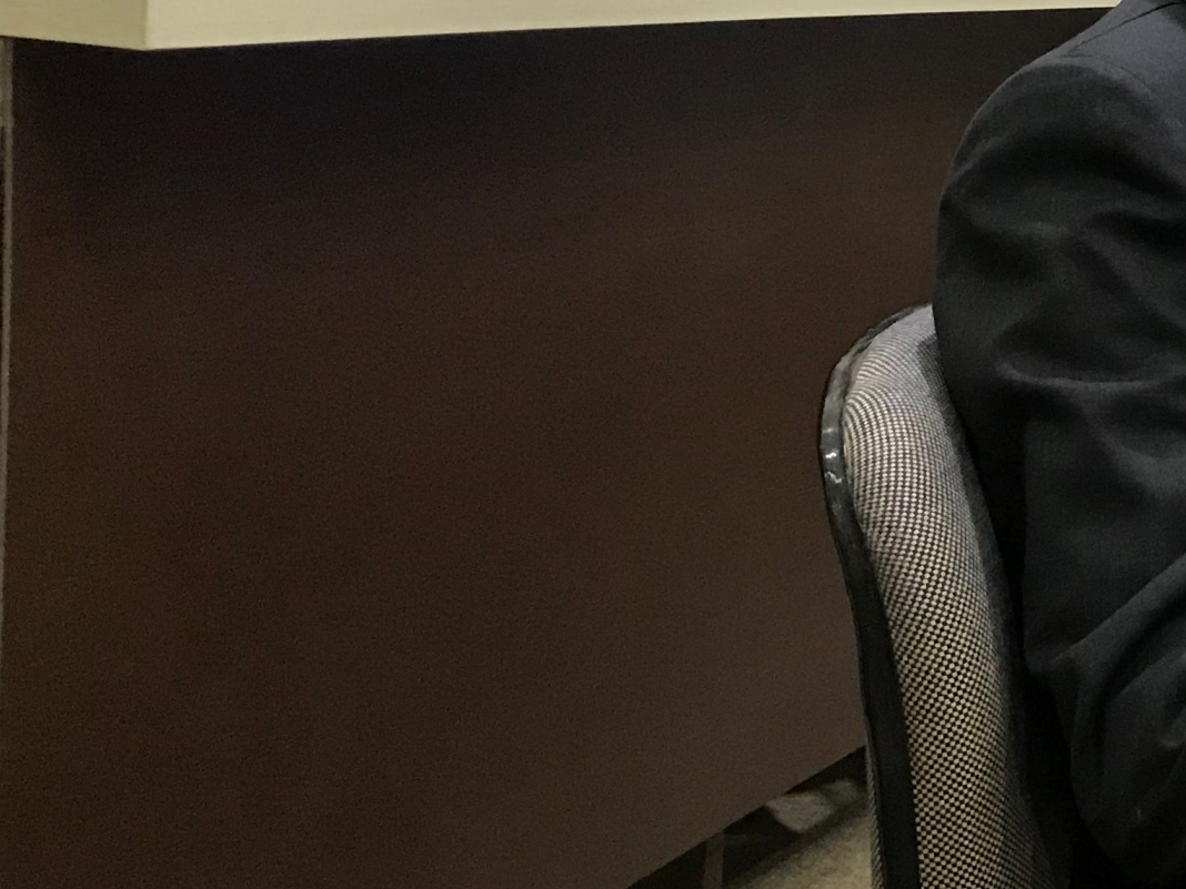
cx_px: 1439
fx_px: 2535
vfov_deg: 19.7
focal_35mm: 74
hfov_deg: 23.9
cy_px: 195
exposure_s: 1/14
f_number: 1.8
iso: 100
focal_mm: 3.99
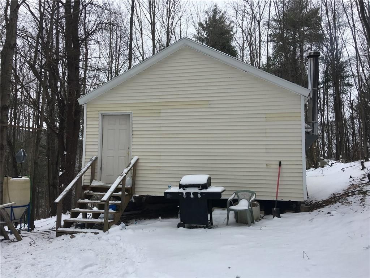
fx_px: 310
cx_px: 185
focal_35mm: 29
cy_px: 139
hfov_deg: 61.7
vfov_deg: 48.2
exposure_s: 1/509
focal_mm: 4.15
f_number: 2.2
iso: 25
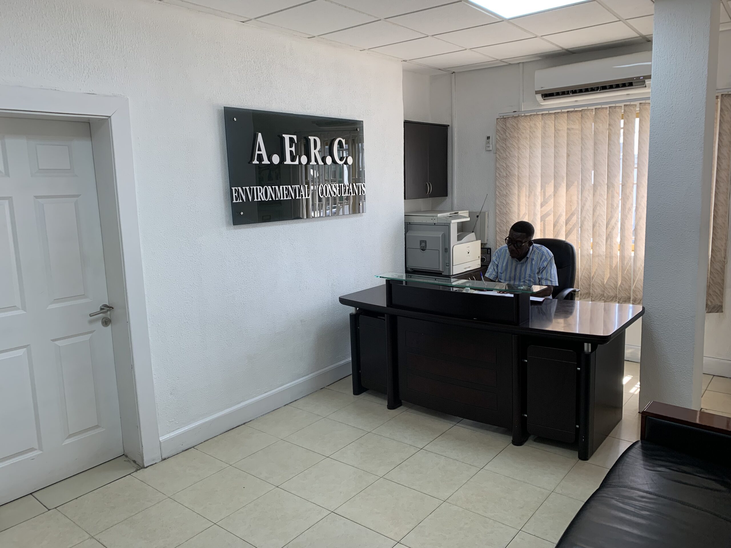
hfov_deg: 67.3
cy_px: 274
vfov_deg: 53.1
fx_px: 549
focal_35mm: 26
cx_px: 366
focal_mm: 4.25
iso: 64
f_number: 1.8
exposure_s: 1/121
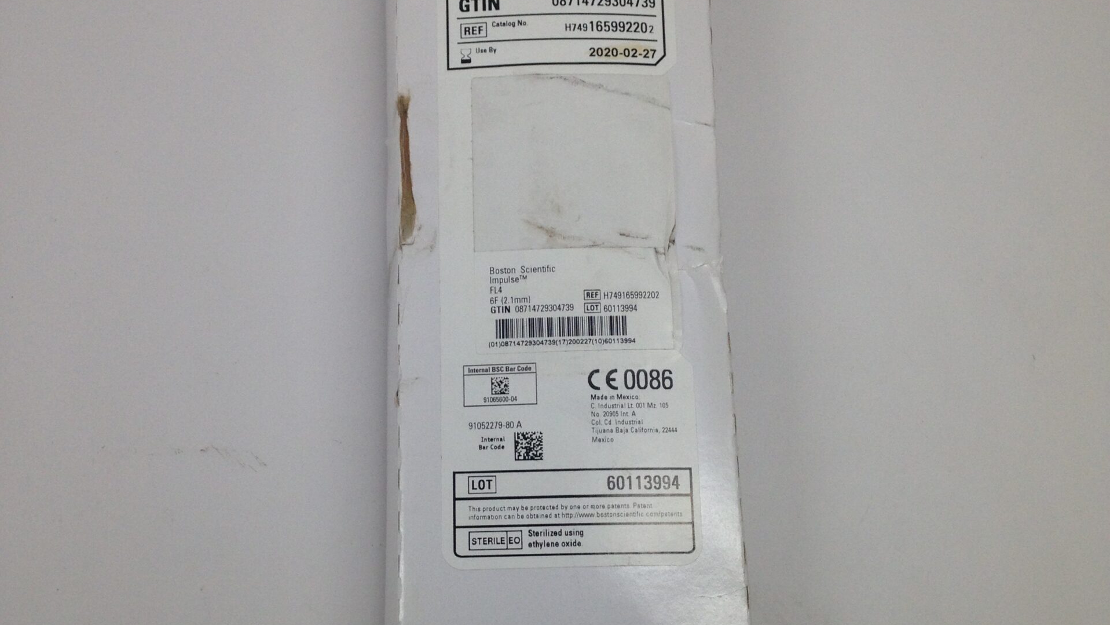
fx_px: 1413
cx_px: 555
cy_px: 363
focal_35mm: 48
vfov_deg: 24.9
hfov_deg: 42.9
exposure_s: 1/120
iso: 64
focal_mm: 4.12
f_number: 2.4
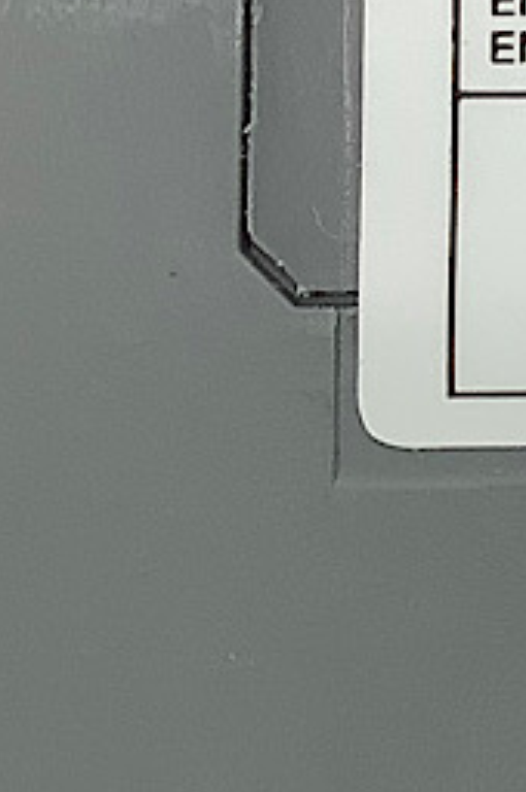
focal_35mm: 150
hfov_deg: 8.3
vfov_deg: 13.6
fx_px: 3296
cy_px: 152
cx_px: 1304
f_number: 2.4
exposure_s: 1/50
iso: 50
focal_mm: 3.3
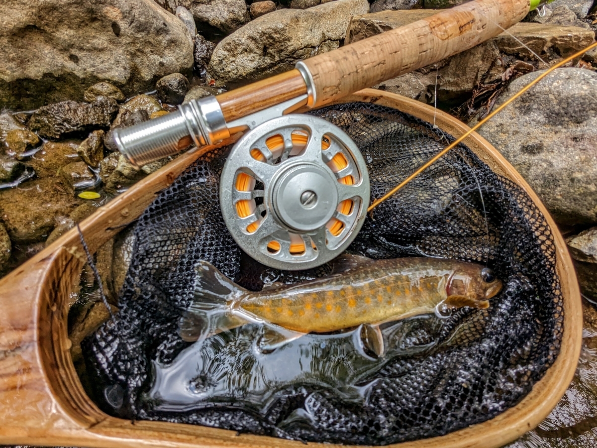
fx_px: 276
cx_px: 298
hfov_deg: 94.5
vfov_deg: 78.1
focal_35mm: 16
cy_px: 224
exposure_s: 1/349
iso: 50
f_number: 2.2
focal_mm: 2.35
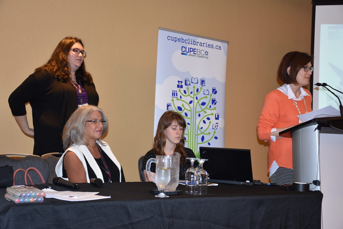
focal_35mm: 51
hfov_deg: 38.9
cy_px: 114
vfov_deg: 26.5
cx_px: 172
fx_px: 486
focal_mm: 34
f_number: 4.5
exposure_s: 1/60
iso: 640
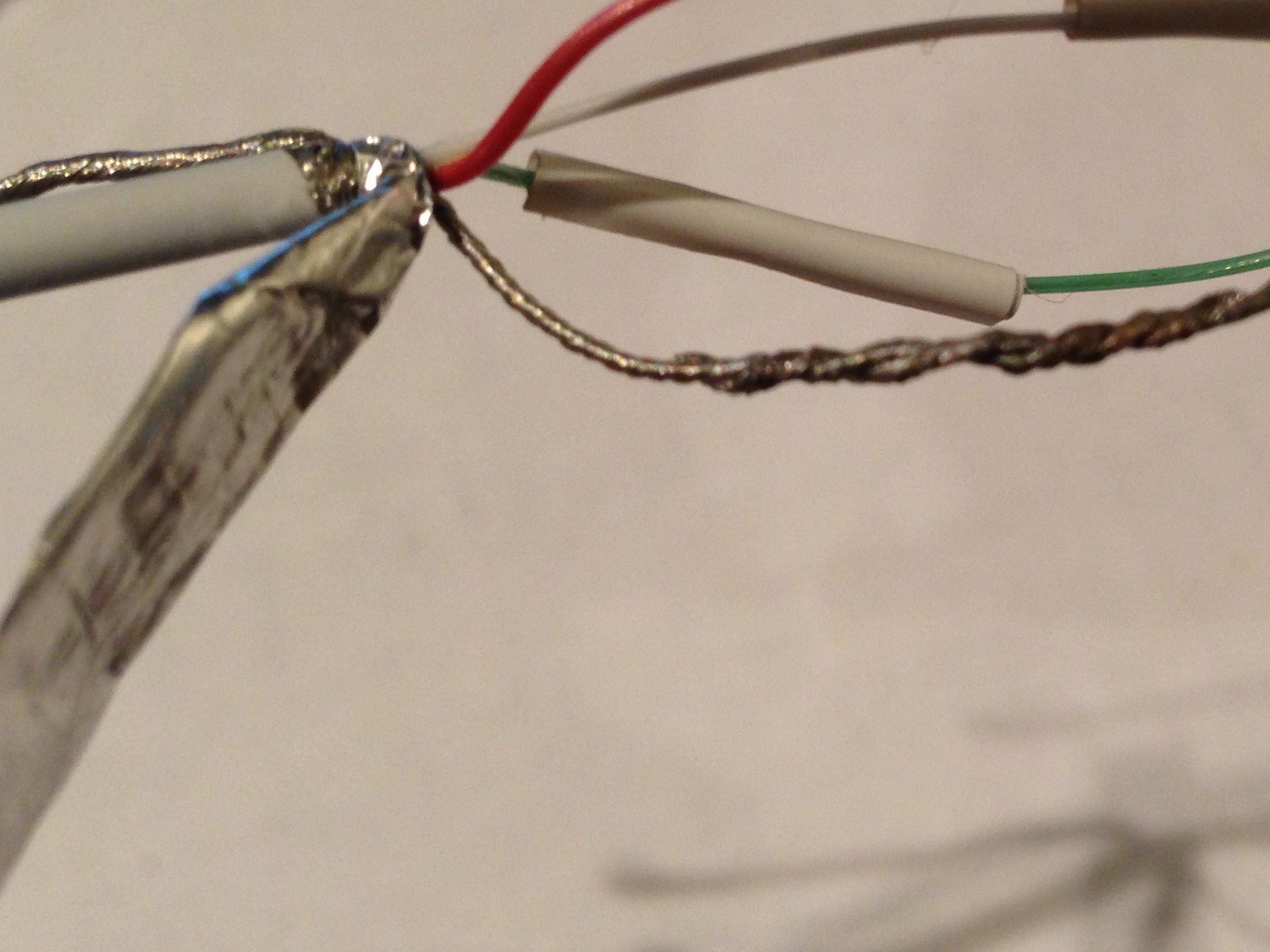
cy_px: 269
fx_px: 2201
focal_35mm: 60
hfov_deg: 31.6
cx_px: 954
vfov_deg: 24.2
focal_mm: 4.13
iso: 100
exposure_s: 1/20
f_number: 2.4
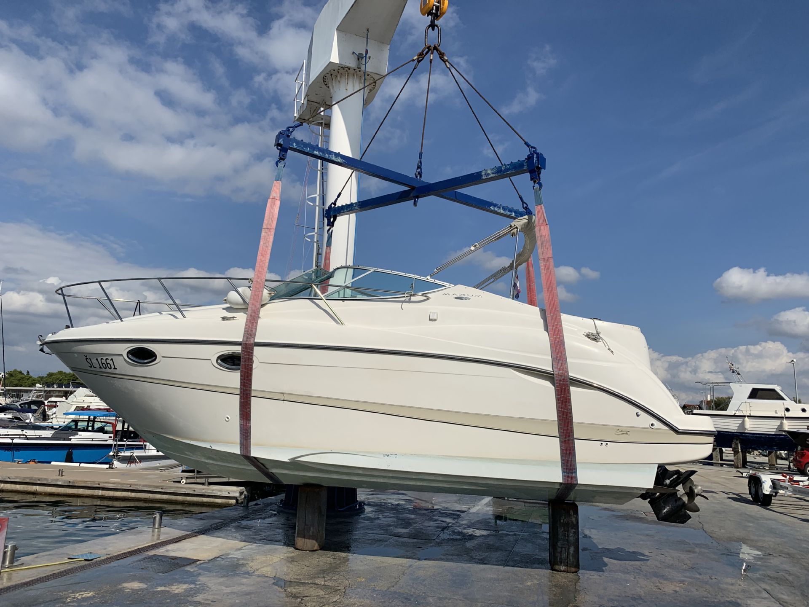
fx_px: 608
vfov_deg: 53.1
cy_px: 304
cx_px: 404
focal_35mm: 26
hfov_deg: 67.3
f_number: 1.8
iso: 25
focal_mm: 4.25
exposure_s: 1/6061
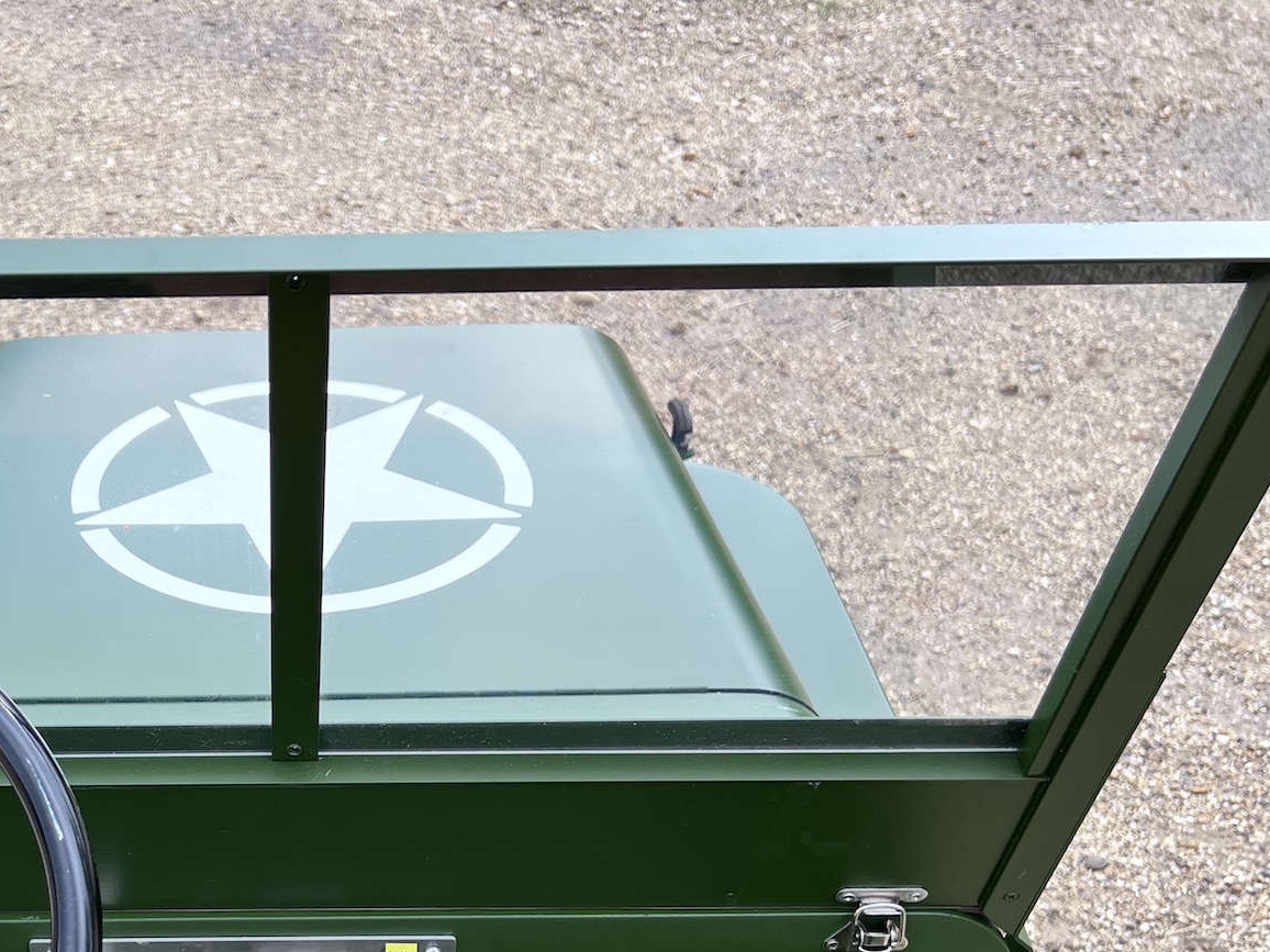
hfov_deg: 40.3
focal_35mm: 45
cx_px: 248
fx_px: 1651
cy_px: 815
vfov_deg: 31.0
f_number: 1.5
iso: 50
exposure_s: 1/1100
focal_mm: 5.7
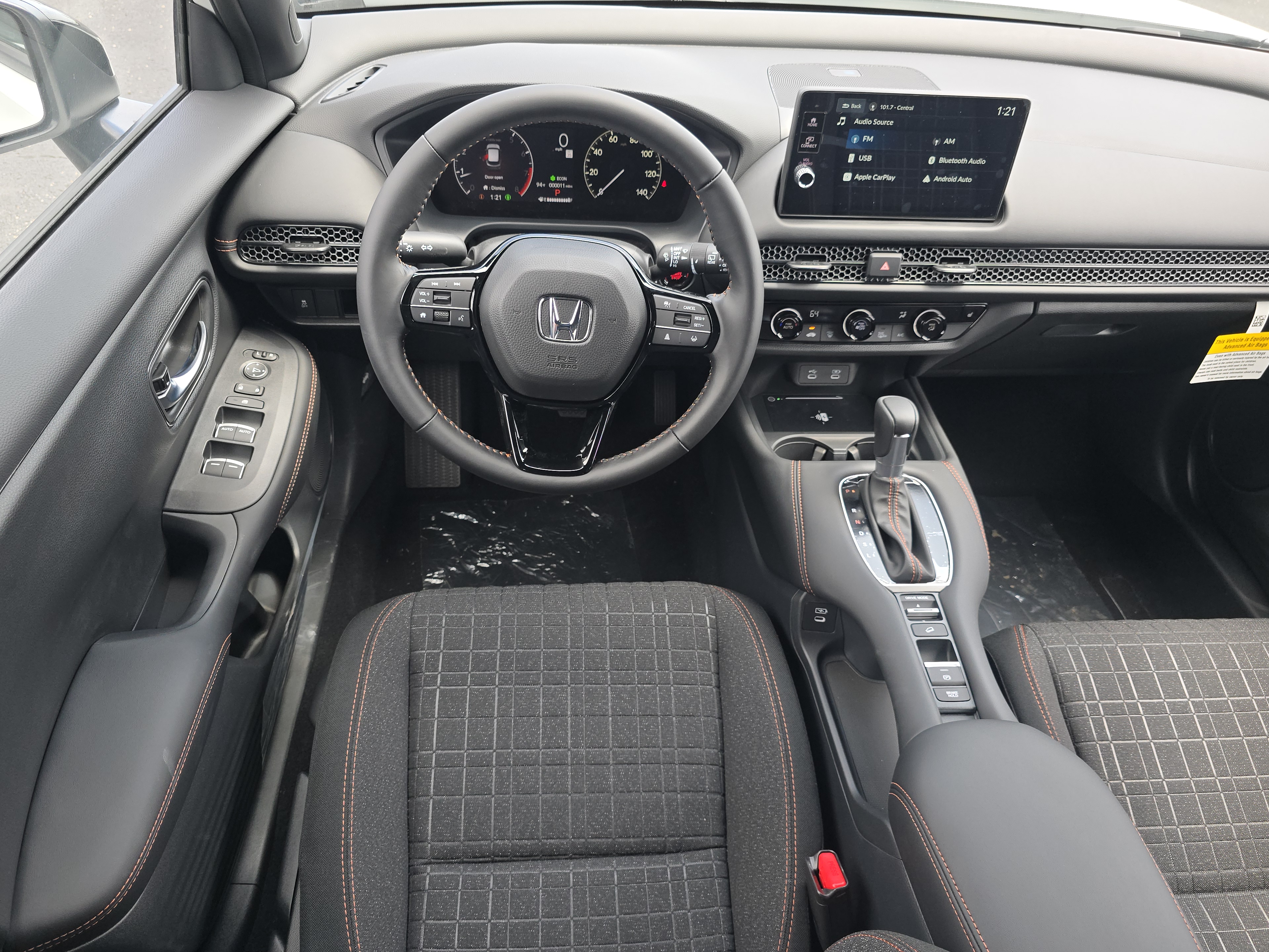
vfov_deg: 56.8
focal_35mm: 24
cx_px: 635
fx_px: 880
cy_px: 463
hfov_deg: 71.6
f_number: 1.7
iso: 40
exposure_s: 1/180
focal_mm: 6.3
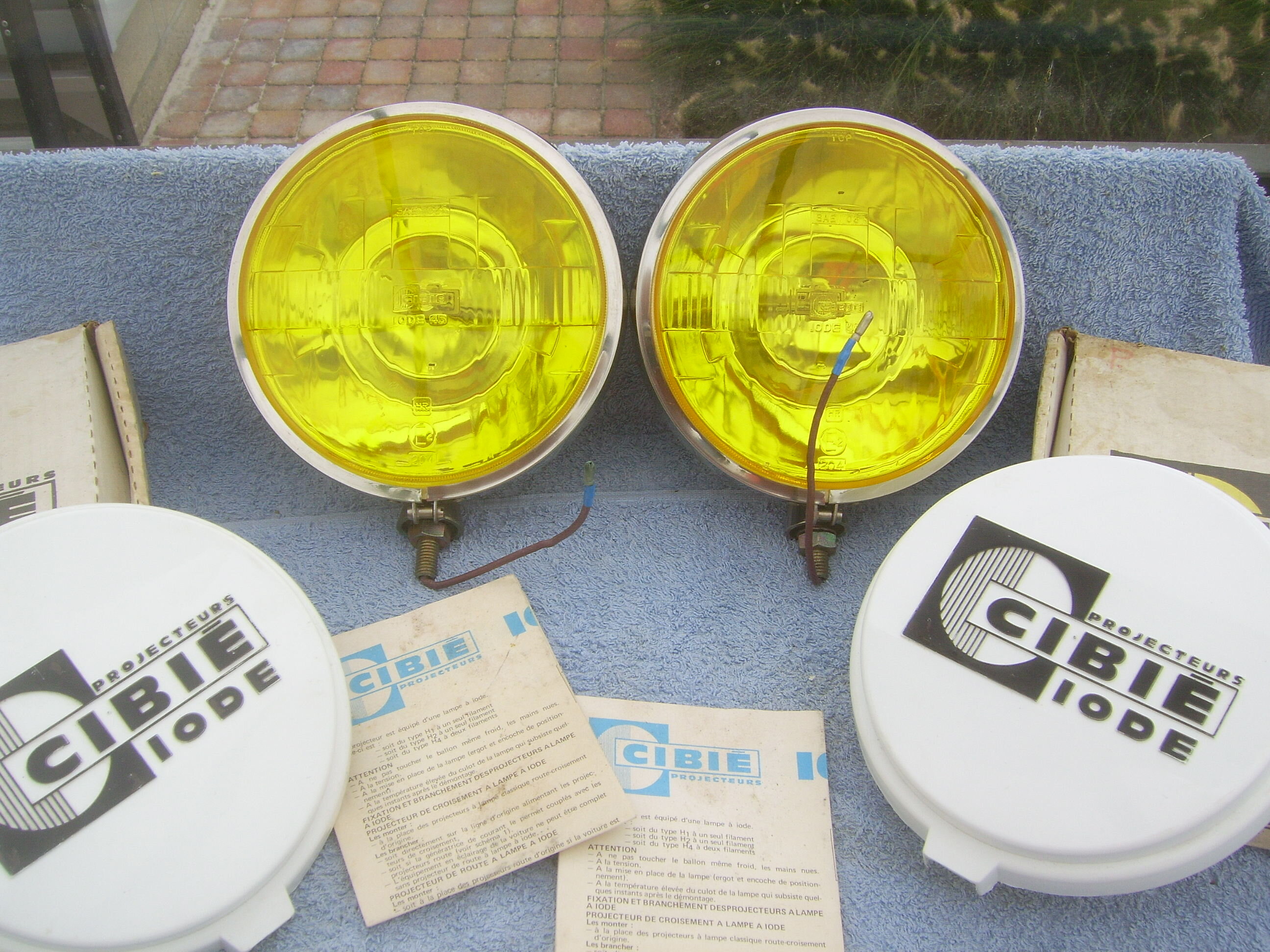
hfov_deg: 49.0
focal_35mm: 38
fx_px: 1394
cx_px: 635
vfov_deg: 37.7
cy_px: 476
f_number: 4.5
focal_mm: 7.8
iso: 50
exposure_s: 1/80
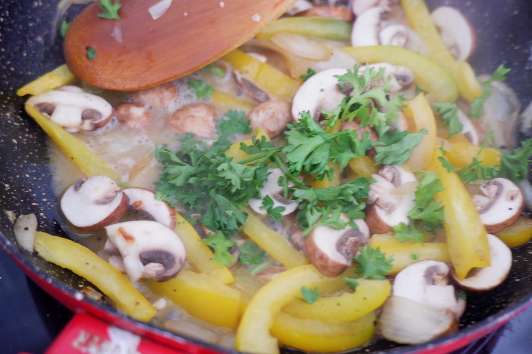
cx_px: 266
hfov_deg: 49.6
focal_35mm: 39
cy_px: 177
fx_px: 576
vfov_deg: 34.2
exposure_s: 1/17
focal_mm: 26.4
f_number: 4.4
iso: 3200
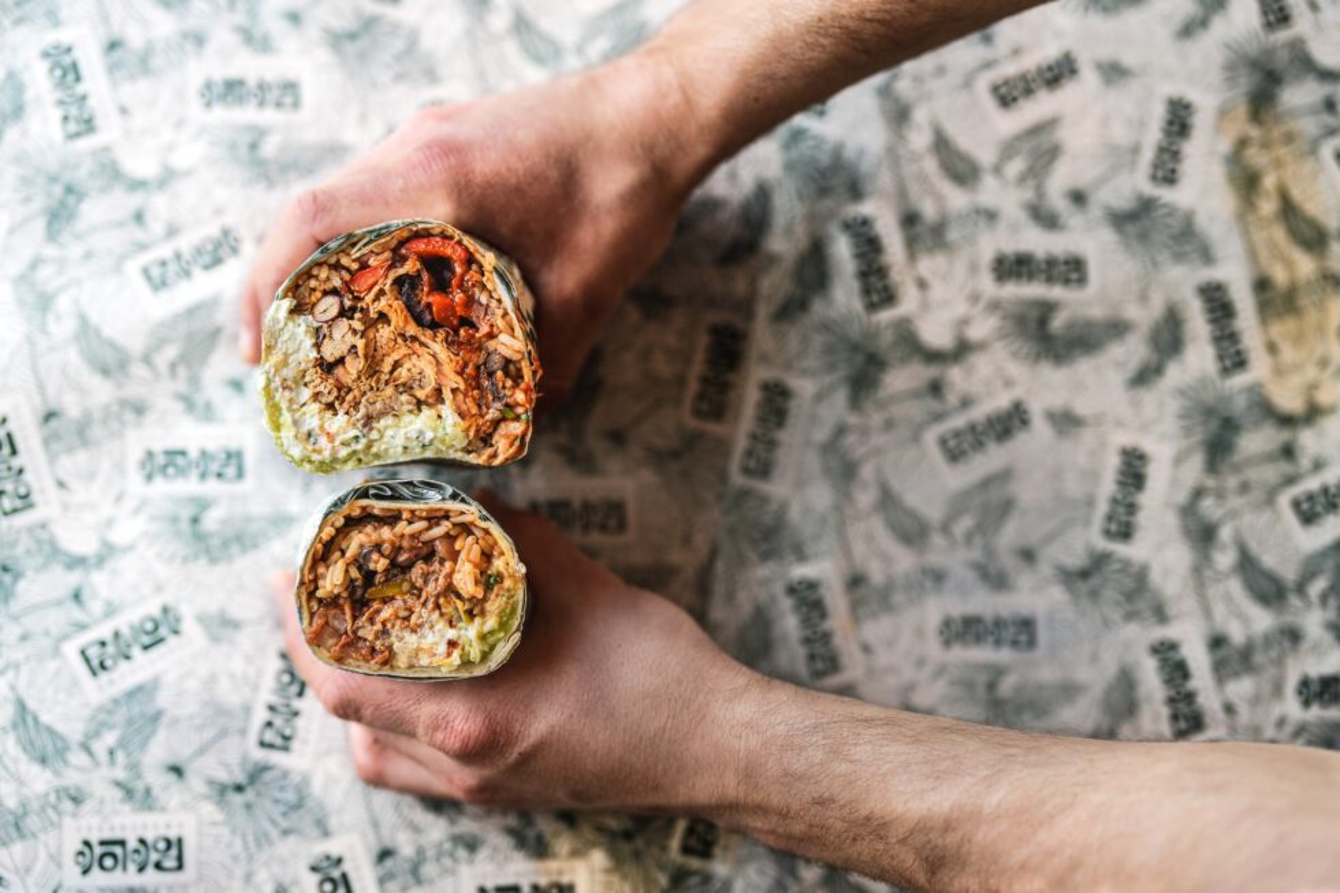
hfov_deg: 39.6
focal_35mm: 50
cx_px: 670
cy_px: 446
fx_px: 1861
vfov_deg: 27.0
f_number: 1.8
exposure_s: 1/250
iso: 125
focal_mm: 50
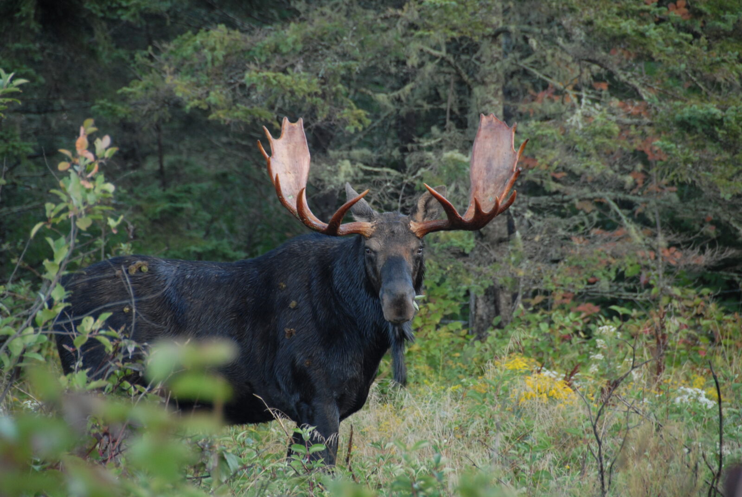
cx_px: 371
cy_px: 248
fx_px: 6191
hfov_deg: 6.9
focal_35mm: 300
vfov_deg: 4.6
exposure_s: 1/10
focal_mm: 200
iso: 400
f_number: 5.6
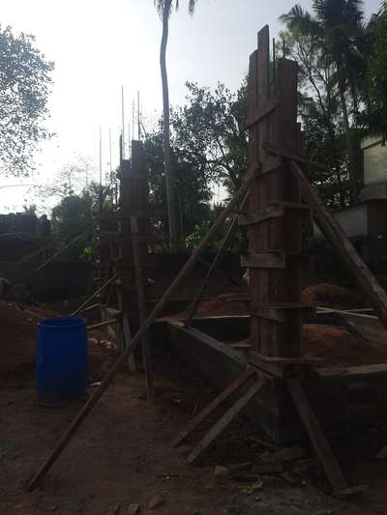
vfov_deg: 69.4
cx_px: 194
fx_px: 373
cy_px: 258
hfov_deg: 54.9
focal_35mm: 25
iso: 20
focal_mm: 4.6
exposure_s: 1/907
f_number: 2
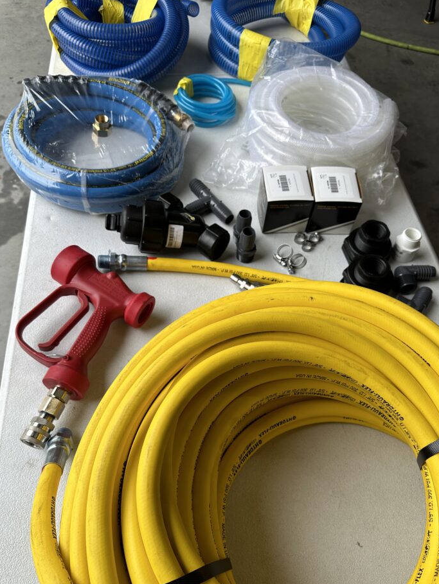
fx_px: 456
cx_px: 225
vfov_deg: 65.2
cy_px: 316
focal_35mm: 27
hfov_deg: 51.4
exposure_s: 1/204
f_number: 1.78
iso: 64
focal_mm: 6.86
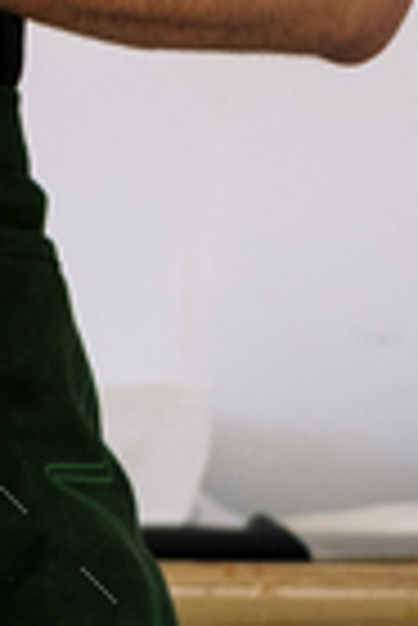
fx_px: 7731
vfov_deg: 4.6
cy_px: -619
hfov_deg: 3.1
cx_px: -418
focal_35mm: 445
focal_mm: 46.6
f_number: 4
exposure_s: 1/320
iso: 400
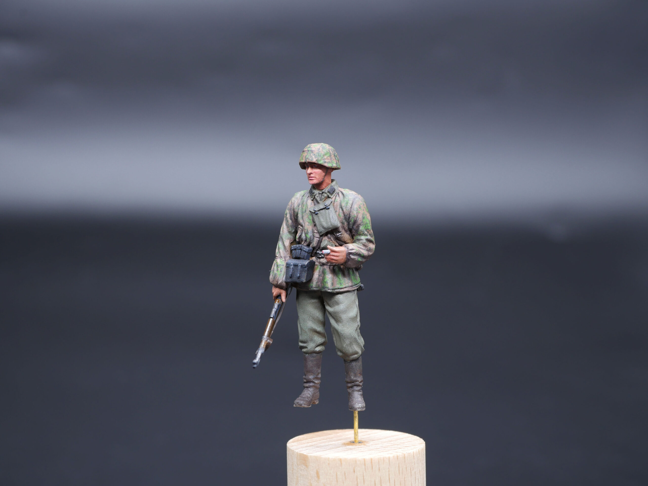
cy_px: 243
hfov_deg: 32.2
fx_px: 1123
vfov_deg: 24.4
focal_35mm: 60
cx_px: 324
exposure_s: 1/3.2
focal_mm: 30
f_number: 5.6
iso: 200
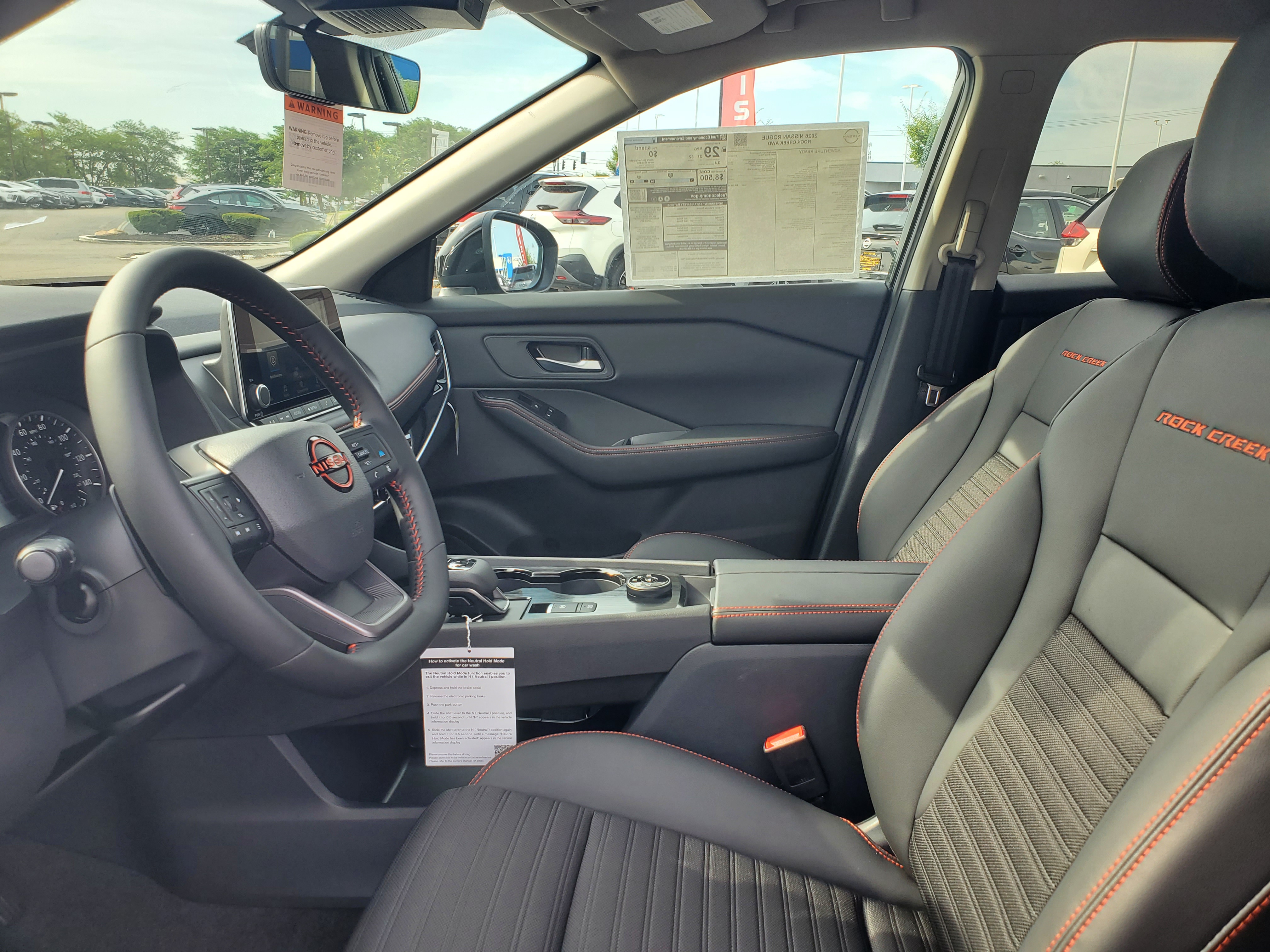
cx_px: 635
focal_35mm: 26
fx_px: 954
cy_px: 476
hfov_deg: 67.3
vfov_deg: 53.1
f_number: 2.4
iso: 50
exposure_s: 1/232
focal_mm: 4.3
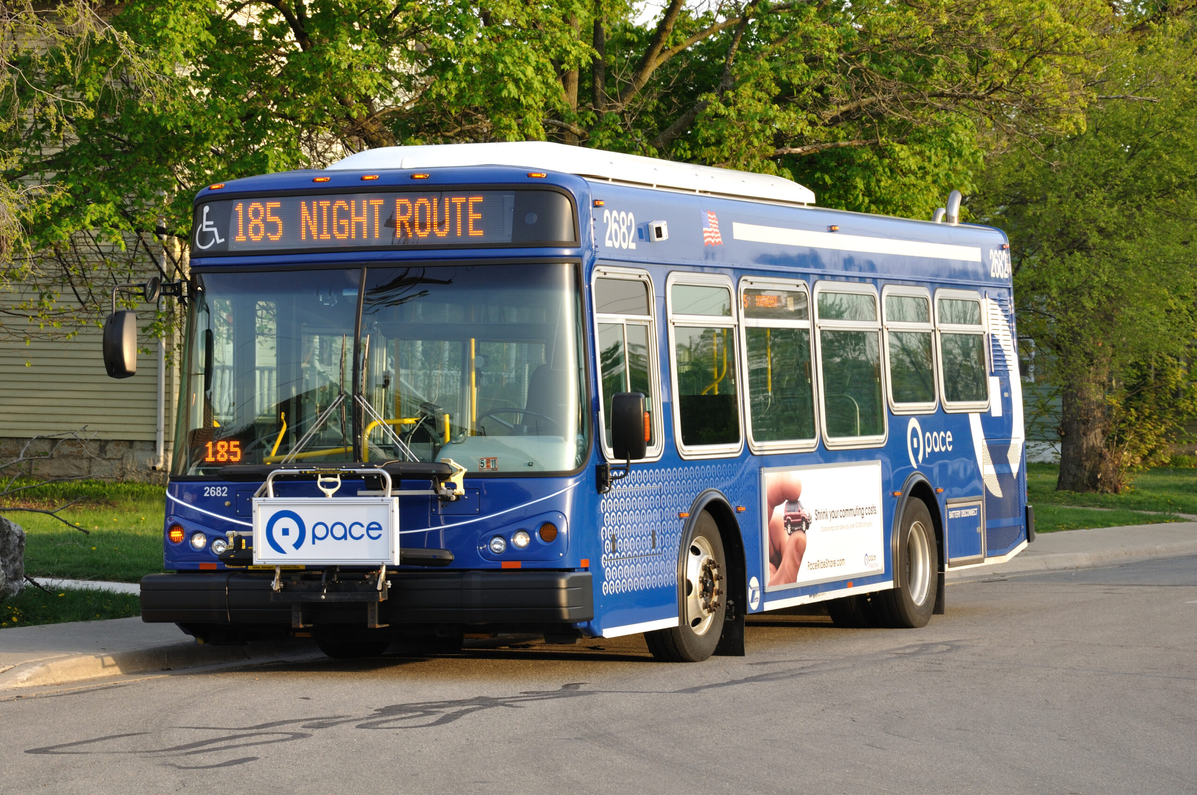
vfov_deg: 12.1
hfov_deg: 18.2
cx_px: 598
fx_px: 3736
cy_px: 398
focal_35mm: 112
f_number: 10
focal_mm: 75
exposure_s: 1/60
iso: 200
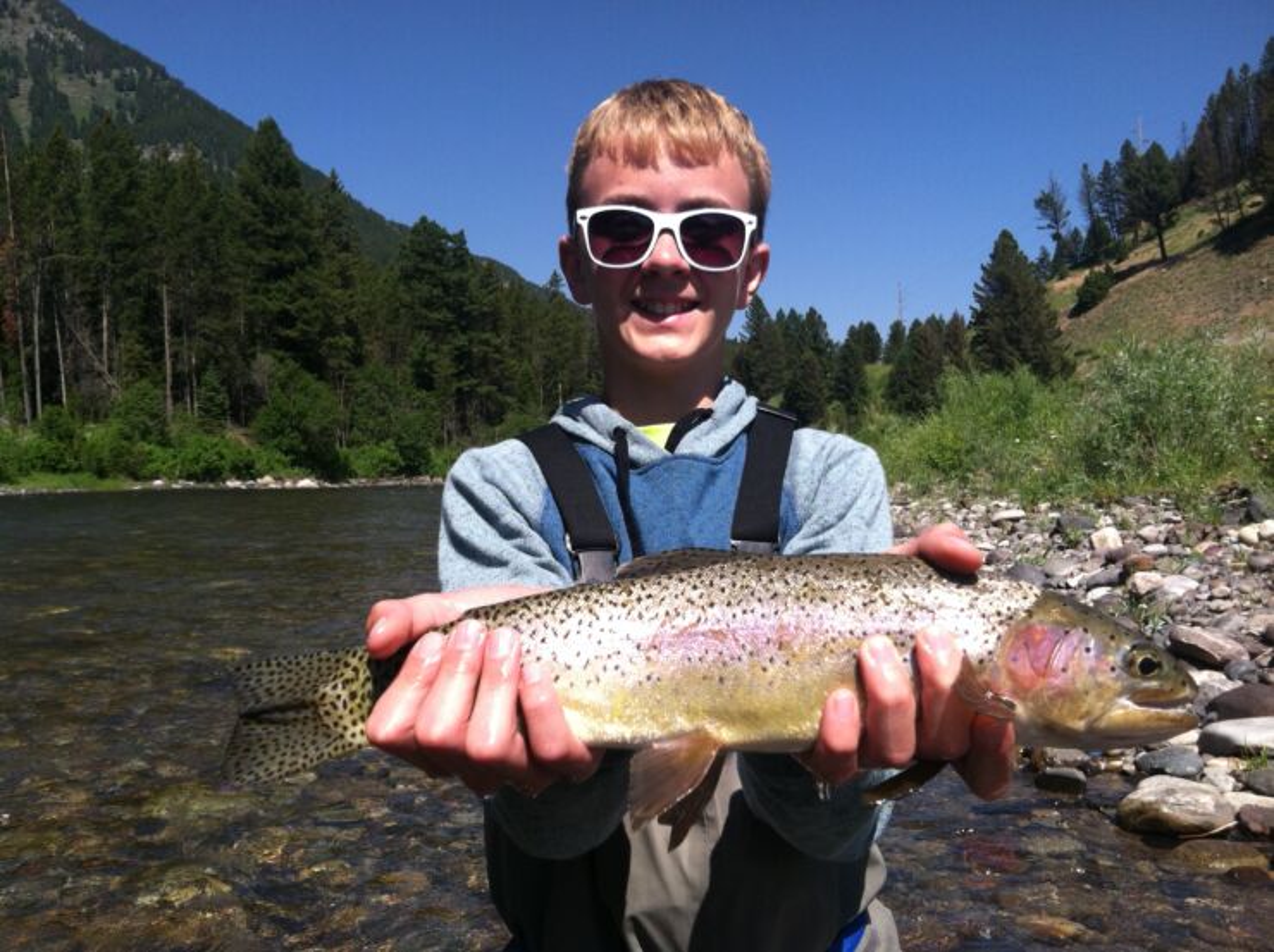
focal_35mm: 35
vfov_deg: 40.6
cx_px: 637
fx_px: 1286
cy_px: 476
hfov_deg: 52.7
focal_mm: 3.85
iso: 80
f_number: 2.8
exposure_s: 1/1034
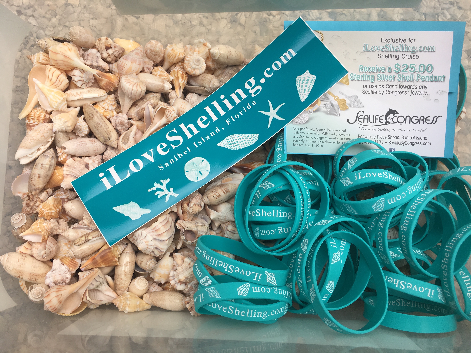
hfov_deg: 61.7
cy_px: 176
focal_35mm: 29
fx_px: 395
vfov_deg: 48.2
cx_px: 236
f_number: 2.2
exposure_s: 1/308
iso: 25
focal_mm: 4.15
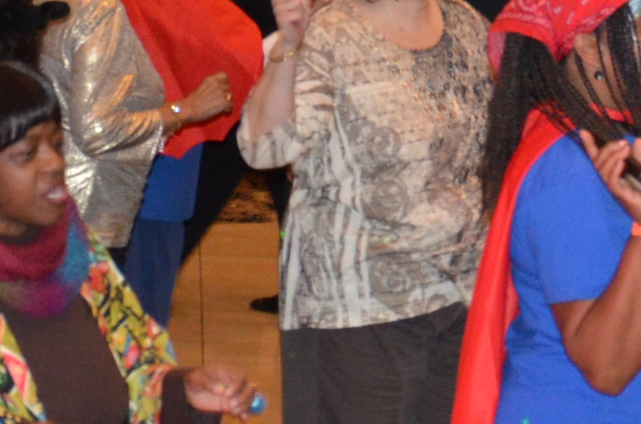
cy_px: 231
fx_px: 3642
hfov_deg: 10.0
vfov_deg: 6.7
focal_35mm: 205
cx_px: 639
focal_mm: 30
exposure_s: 1/60
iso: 1600
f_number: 4.2
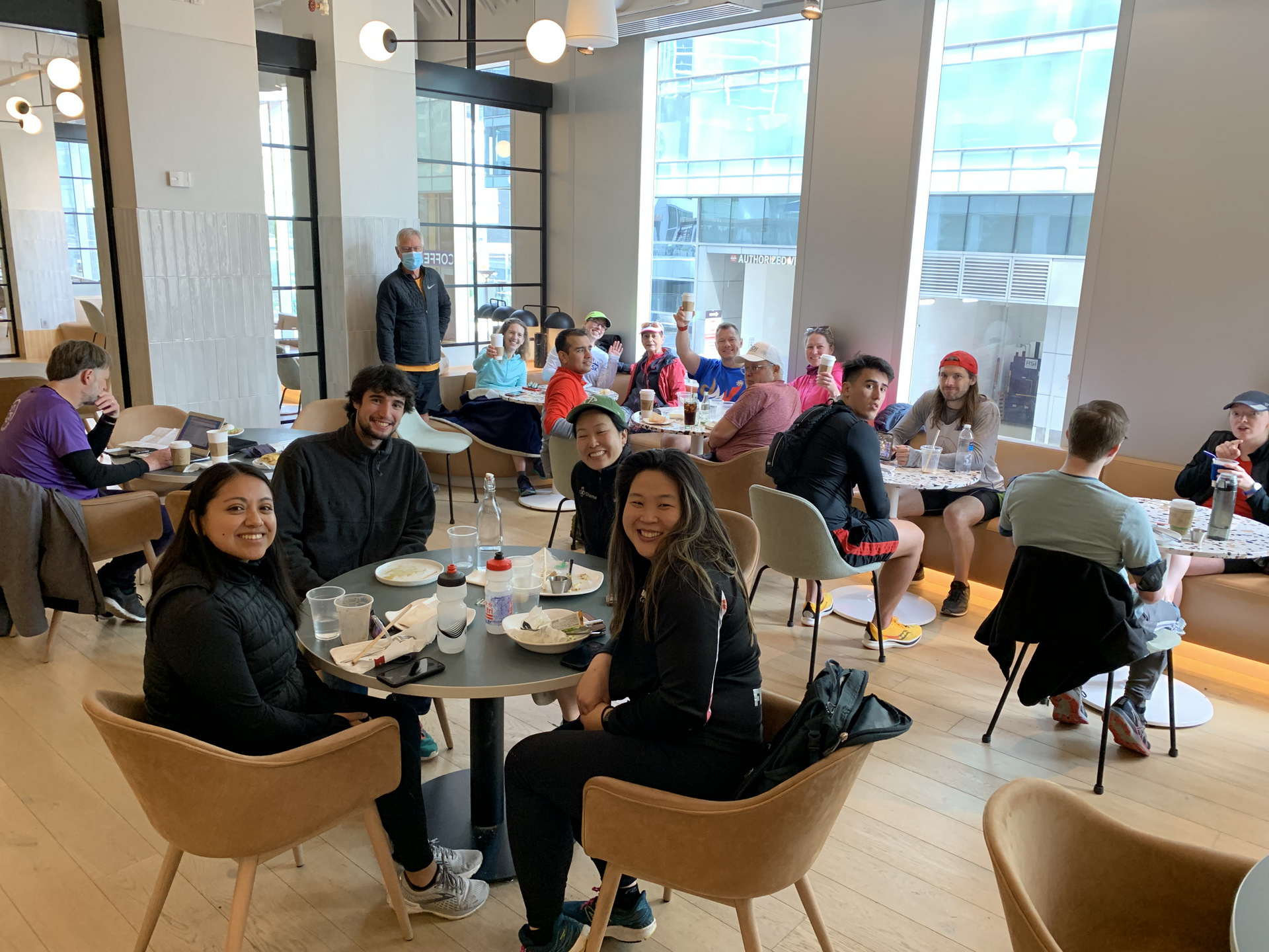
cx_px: 634
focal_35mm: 26
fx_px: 953
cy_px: 476
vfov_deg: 53.1
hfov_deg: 67.3
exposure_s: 1/60
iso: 160
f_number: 1.8
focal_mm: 4.25
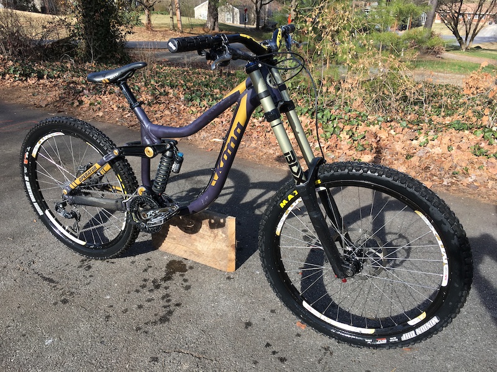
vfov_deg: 48.2
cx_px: 248
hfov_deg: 61.7
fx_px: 416
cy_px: 186
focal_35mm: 29
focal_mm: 4.15
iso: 25
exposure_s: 1/503
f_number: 2.2
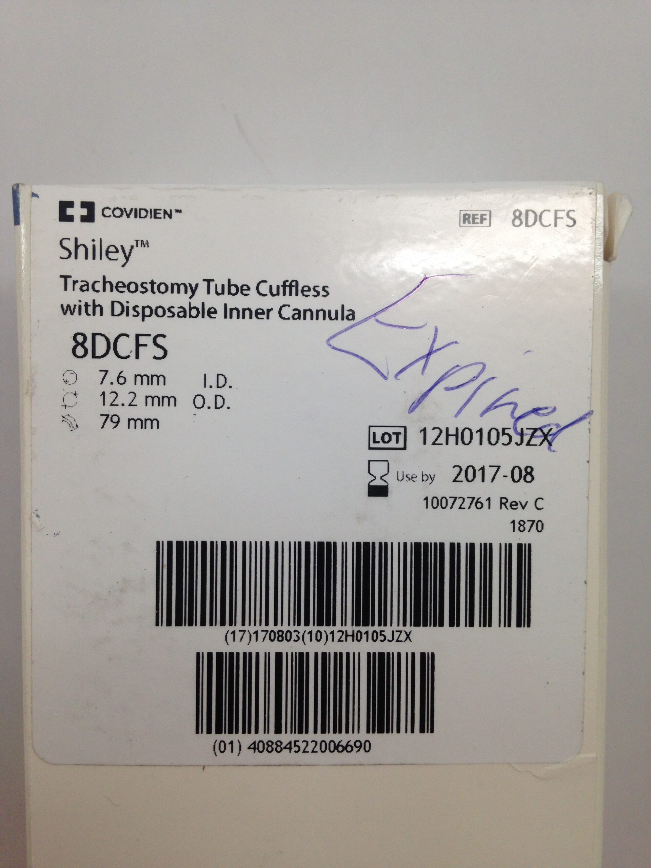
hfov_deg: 42.9
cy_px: 434
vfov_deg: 55.4
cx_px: 326
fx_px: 827
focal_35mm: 33
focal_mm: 4.12
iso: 80
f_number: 2.4
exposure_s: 1/120
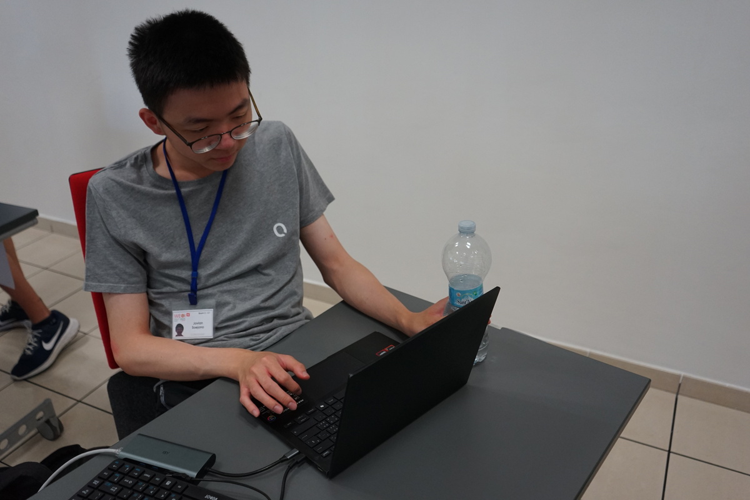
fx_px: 646
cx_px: 375
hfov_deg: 60.3
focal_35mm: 31
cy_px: 250
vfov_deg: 42.3
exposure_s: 1/160
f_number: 4
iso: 1600
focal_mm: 31
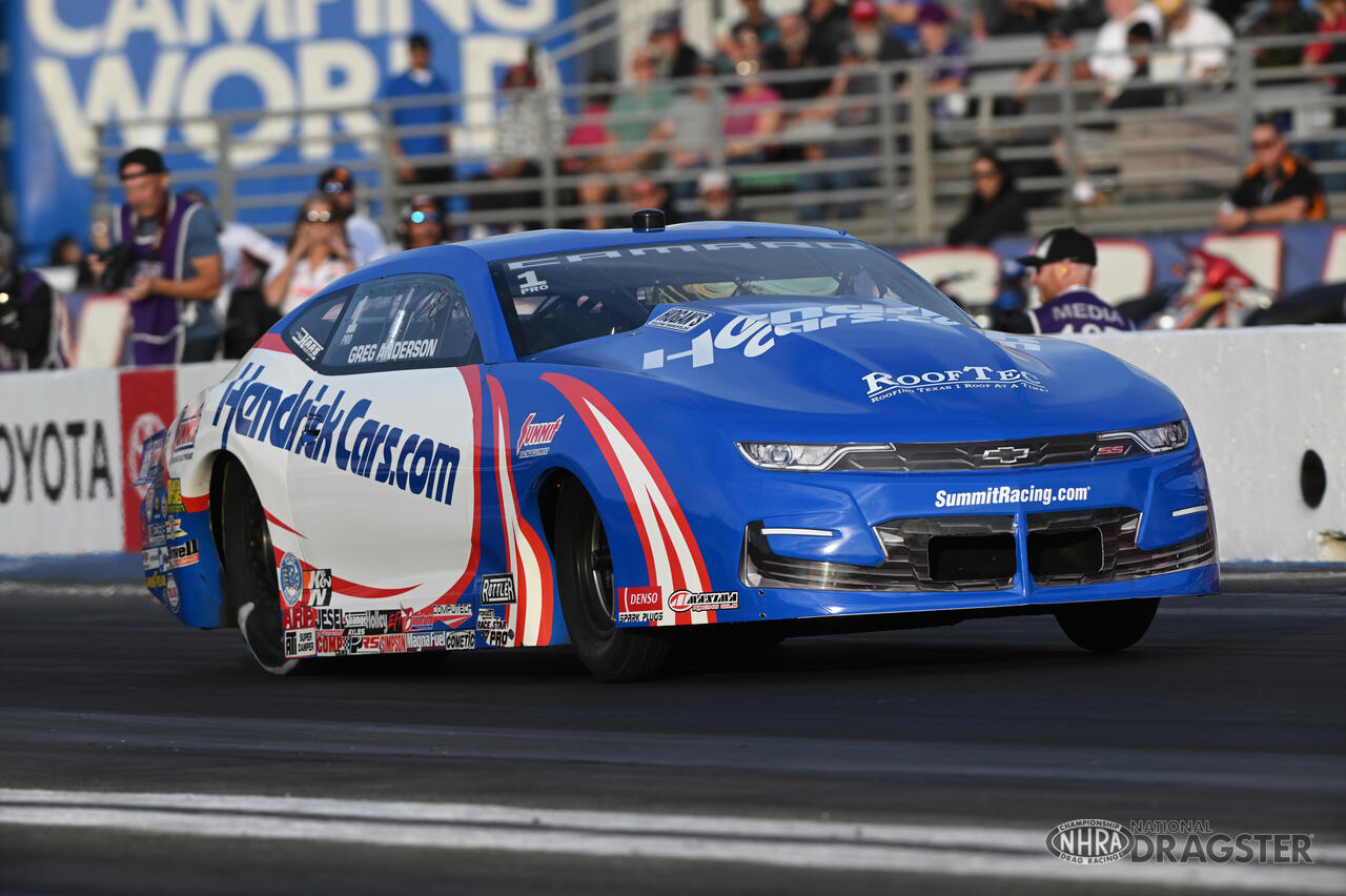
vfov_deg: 3.3
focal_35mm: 420
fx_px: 15695
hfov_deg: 4.9
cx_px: 673
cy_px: 448
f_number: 7.1
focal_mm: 420
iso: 640
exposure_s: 1/1600
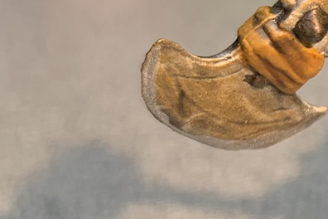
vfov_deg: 9.8
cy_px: 144
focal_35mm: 140
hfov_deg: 12.9
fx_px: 1275
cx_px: 633
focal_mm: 4.25
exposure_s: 1/213
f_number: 1.8
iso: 25
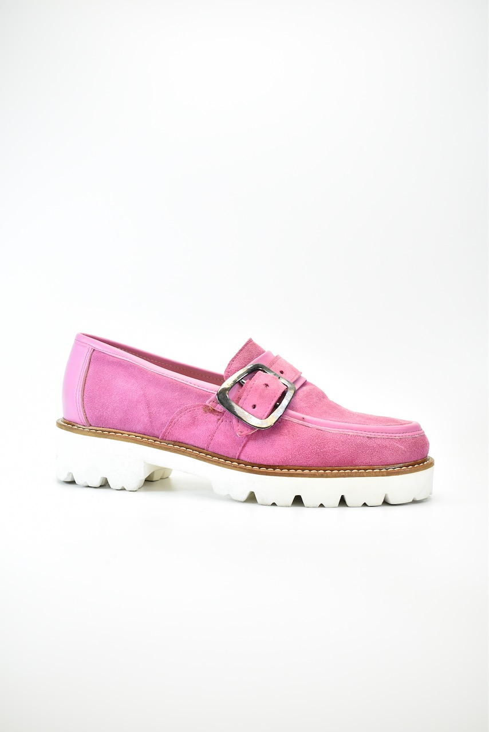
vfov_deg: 53.1
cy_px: 366
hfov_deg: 36.9
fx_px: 733
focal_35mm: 36
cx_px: 244
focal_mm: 24
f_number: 5.6
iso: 1600
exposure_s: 1/640
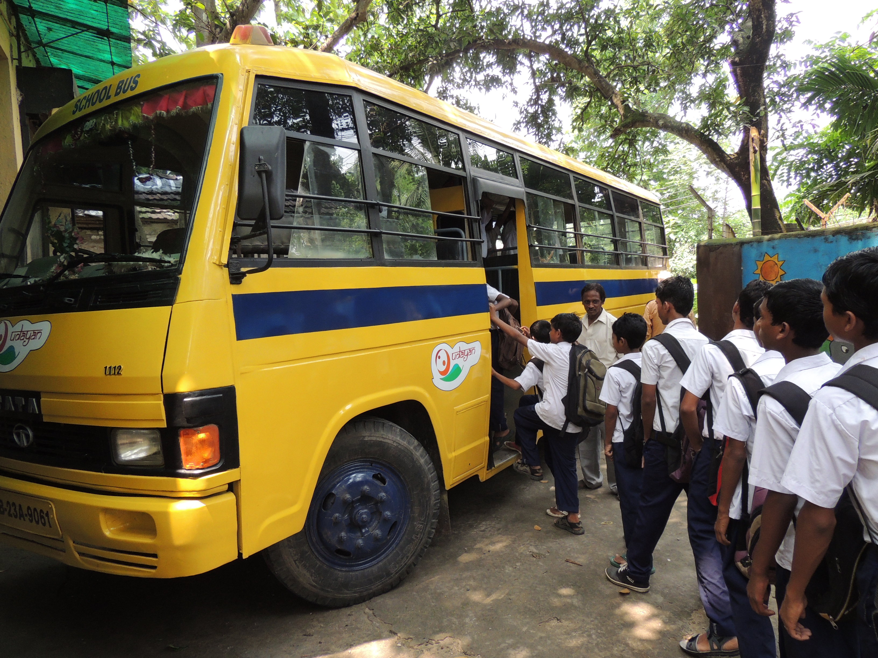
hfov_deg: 71.6
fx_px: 609
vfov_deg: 56.8
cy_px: 329
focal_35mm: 24
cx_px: 439
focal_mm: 4.3
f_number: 3
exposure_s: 1/250
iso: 320
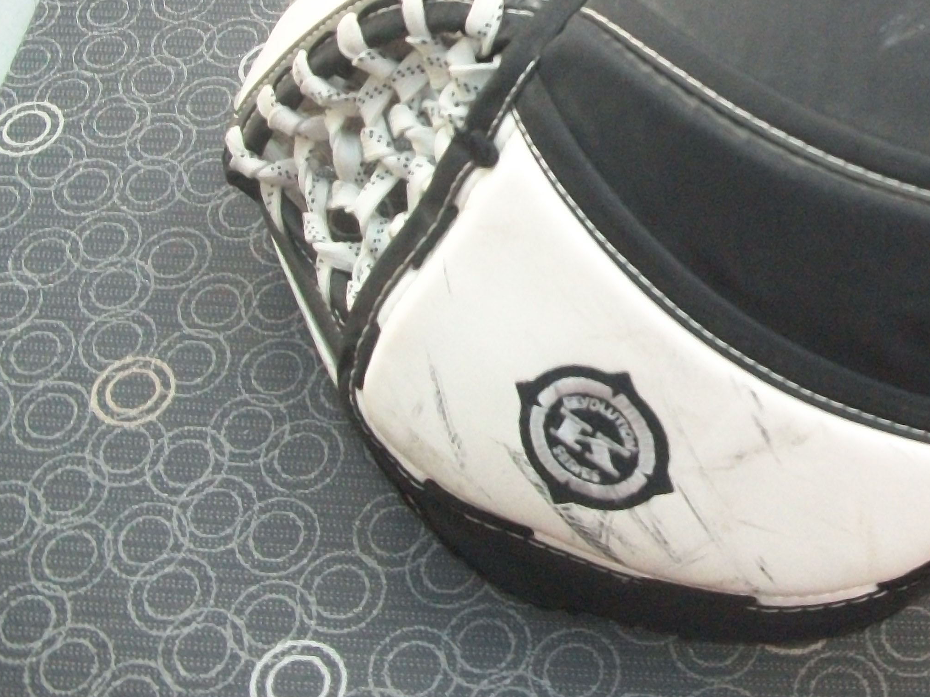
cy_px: 169
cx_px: 785
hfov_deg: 32.1
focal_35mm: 58
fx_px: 1558
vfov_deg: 24.9
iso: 400
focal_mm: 5.7
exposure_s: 1/500
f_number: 2.9
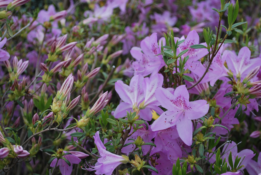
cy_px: 88
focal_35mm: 57
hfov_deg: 35.0
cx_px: 130
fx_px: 414
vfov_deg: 23.9
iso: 140
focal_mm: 38
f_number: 5.6
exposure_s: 1/125
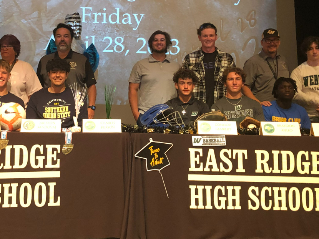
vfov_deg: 26.7
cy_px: 65
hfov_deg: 35.3
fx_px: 497
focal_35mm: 54
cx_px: 110
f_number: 1.8
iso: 100
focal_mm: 3.99
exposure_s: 1/9
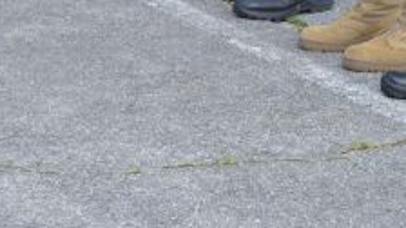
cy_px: -281
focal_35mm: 244
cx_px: 323
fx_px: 2627
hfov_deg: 8.8
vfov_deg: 4.9
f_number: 6.3
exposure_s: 1/160
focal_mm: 34
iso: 100
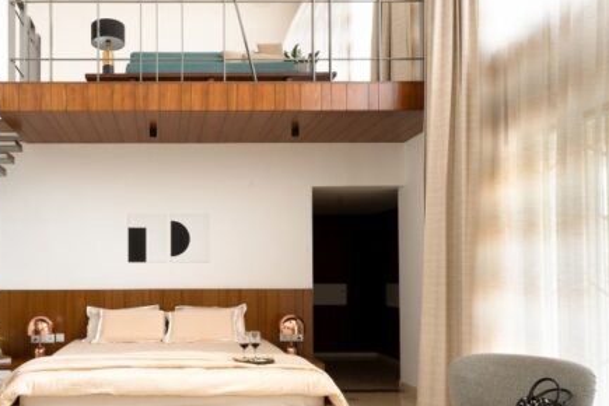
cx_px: 168
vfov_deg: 41.8
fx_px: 524
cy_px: 266
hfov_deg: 57.8
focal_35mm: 31
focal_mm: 18
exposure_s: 1/2
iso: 125
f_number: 16
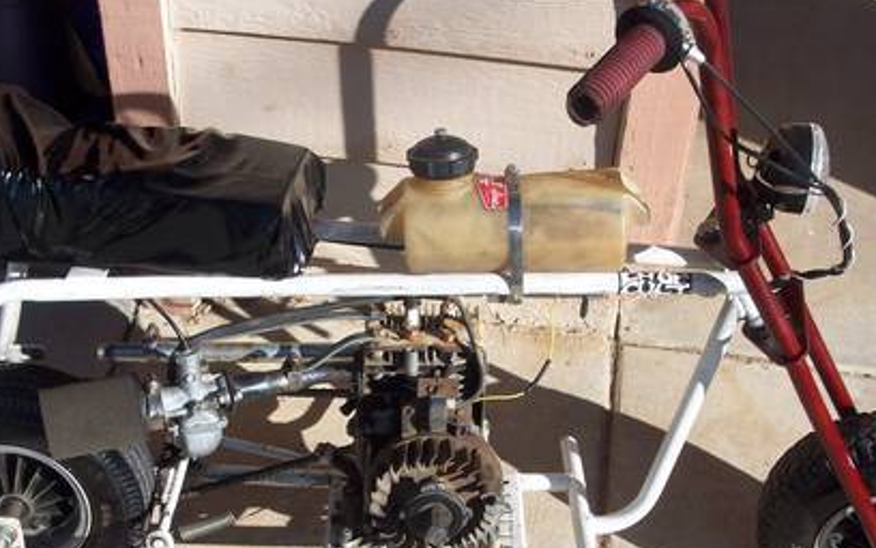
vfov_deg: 24.4
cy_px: 288
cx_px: 389
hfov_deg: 38.1
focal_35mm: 53
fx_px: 1265
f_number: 5.5
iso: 64
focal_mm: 5.7
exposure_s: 1/303
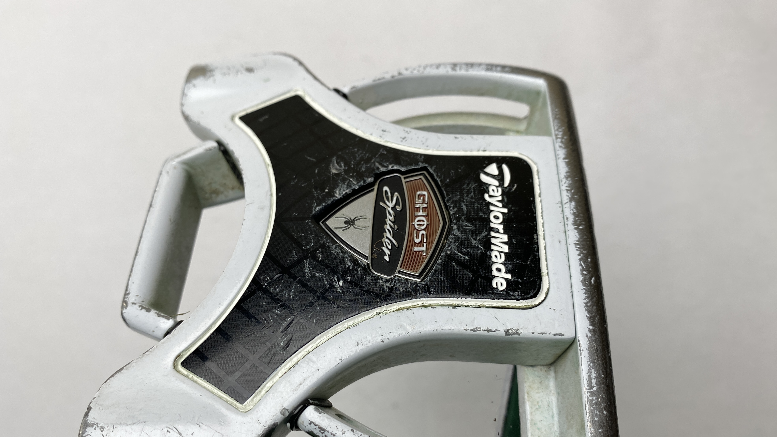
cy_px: 278
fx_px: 597
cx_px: 382
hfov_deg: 66.1
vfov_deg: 39.9
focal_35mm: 29
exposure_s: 1/343
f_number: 1.8
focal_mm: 4.25
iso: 32
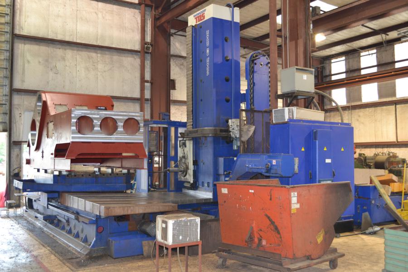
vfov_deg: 36.9
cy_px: 136
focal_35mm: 36
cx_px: 204
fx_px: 408
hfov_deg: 53.1
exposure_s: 1/60
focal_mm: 24
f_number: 4
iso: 1000
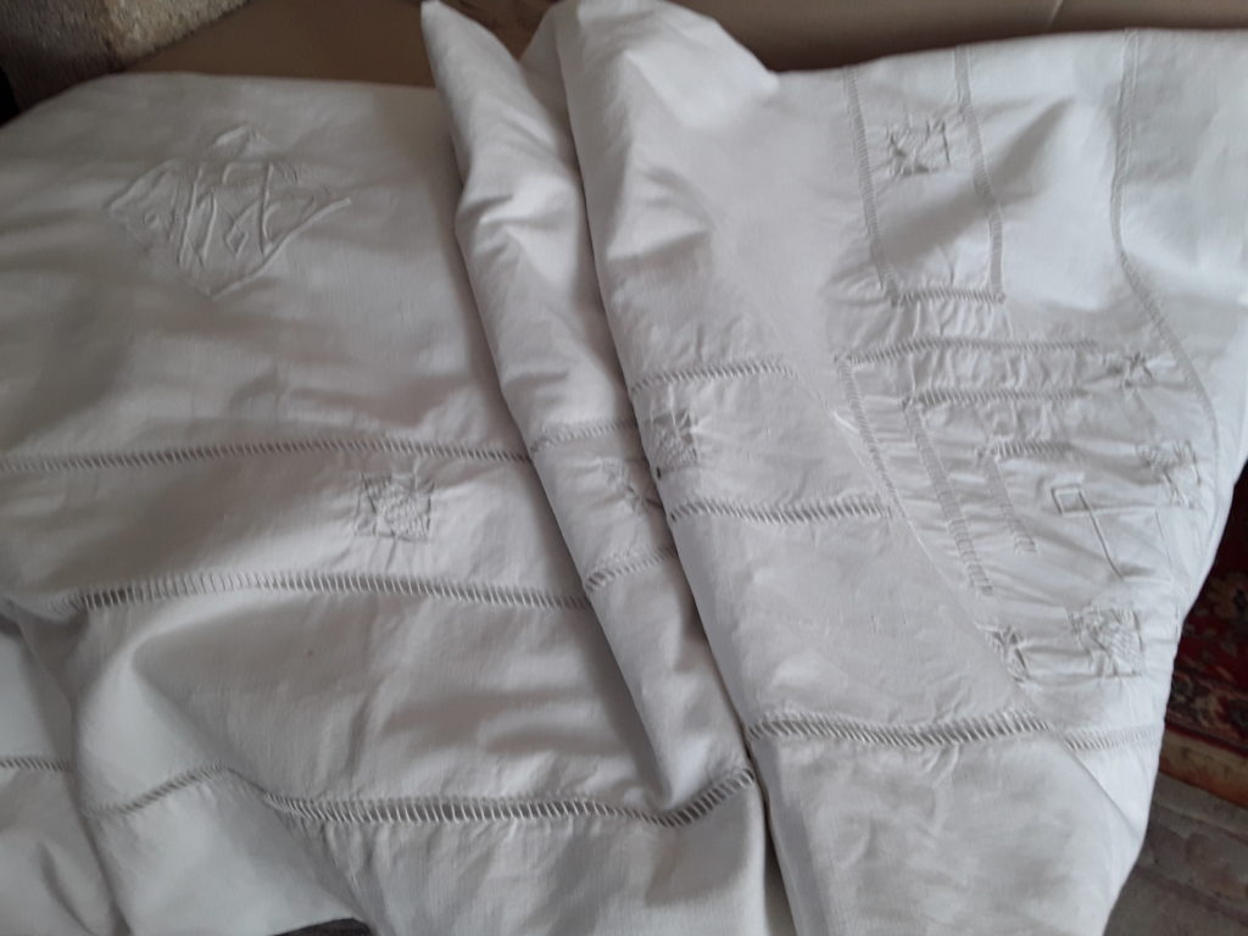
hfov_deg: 65.3
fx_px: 973
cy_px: 468
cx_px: 624
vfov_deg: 51.4
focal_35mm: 27
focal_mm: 2.91
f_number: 1.9
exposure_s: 1/33
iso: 40
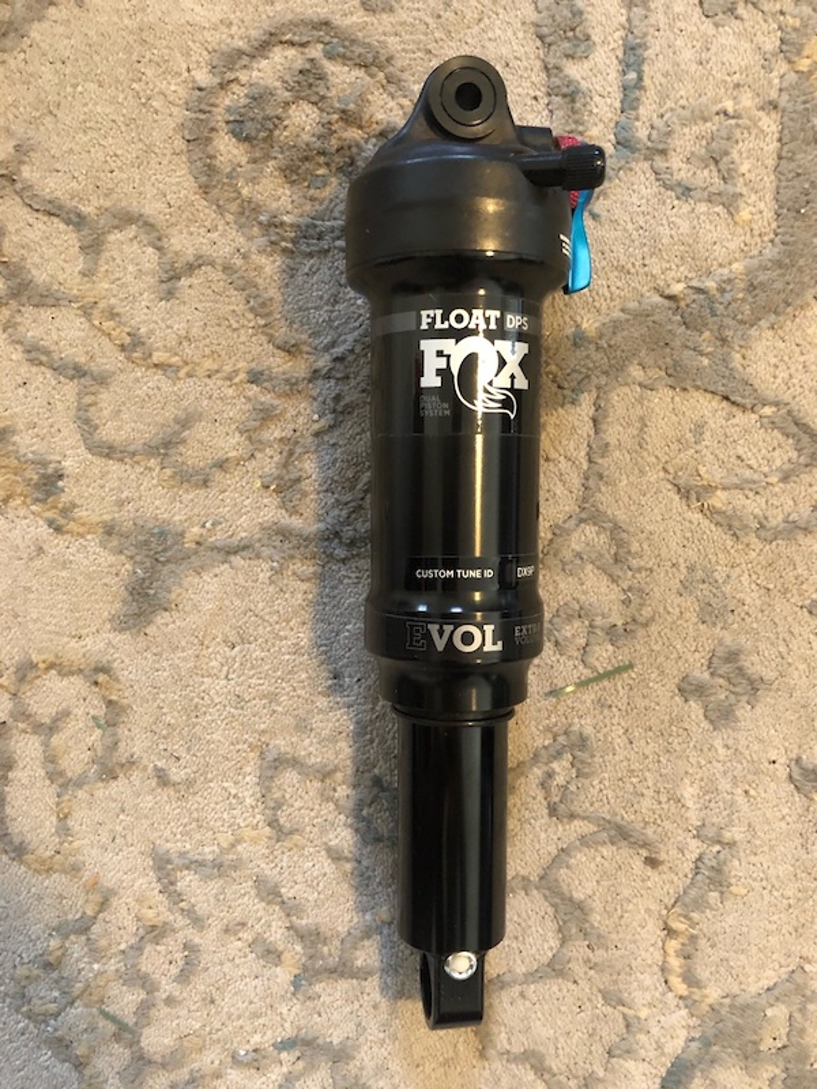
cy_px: 544
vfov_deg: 63.4
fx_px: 881
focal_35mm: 28
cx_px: 408
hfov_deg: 49.7
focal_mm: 4
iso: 100
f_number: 1.8
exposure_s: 1/5
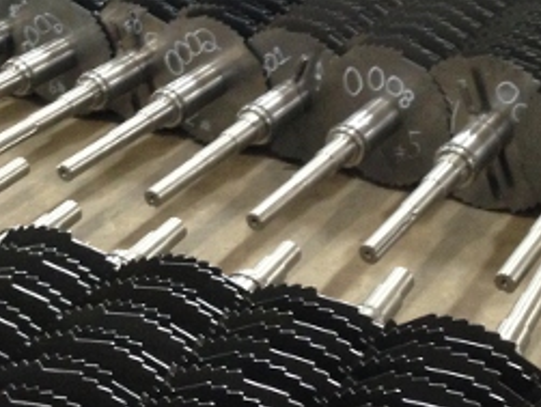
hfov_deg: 23.2
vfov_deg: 17.3
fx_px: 1315
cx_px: 345
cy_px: 30
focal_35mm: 84
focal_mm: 4.12
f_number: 2.4
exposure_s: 1/20
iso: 320
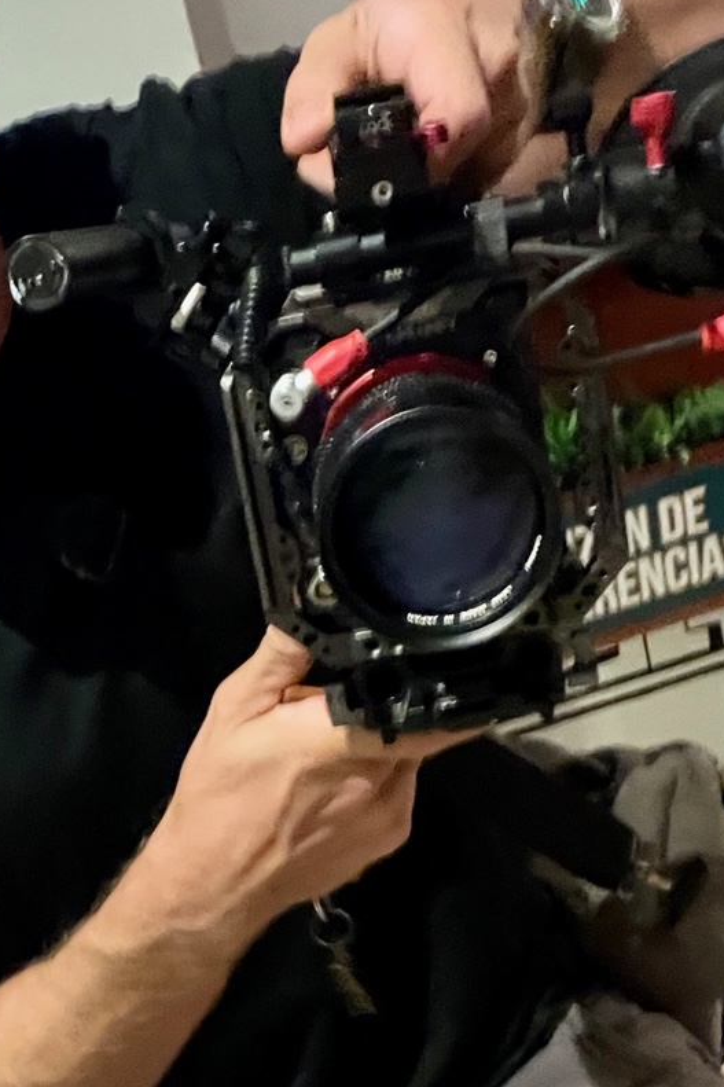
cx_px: 121
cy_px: 759
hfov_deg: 21.9
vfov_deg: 32.5
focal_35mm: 61
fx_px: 1841
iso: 800
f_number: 2.2
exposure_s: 1/15
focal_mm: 2.71
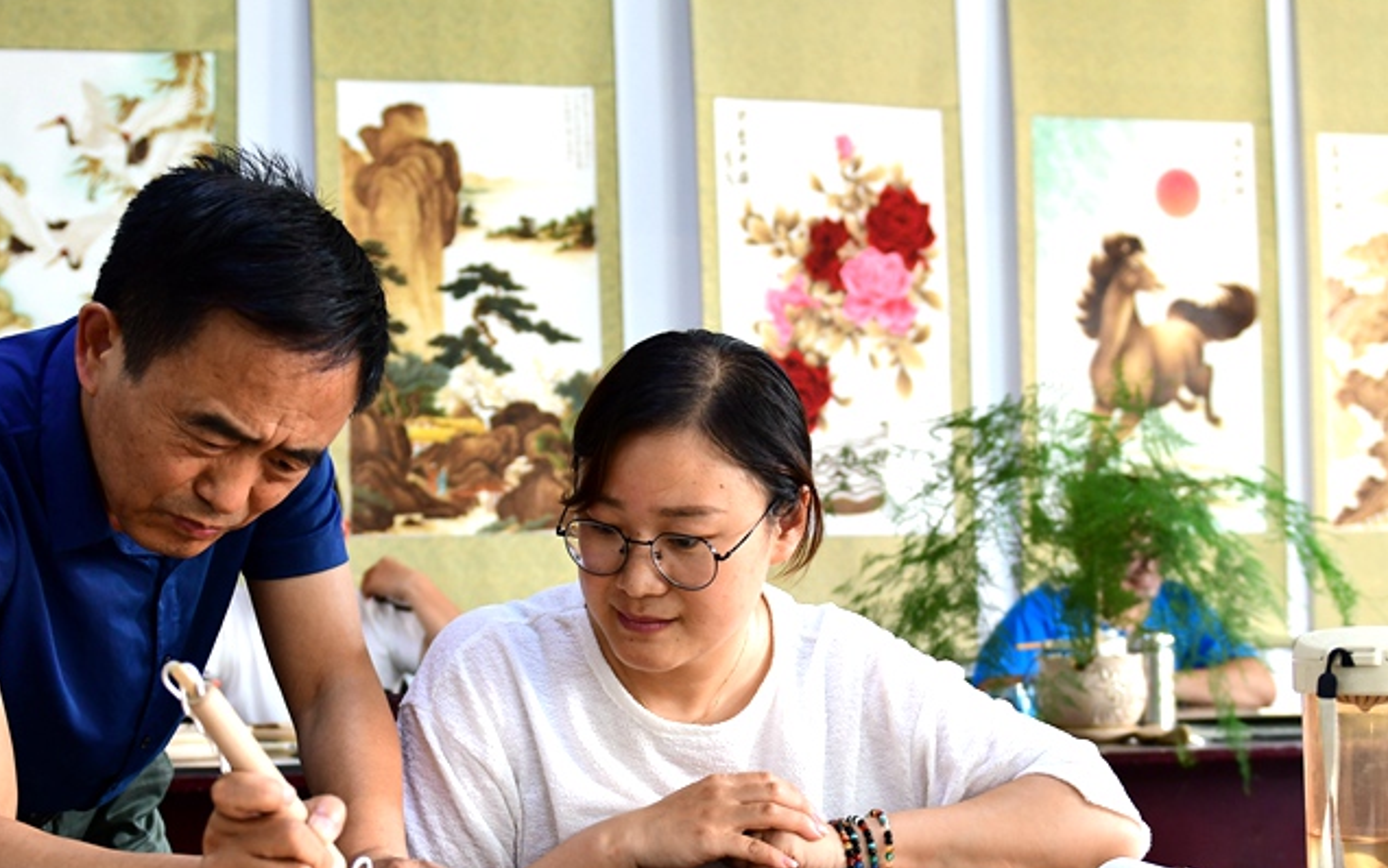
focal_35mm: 50
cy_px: 615
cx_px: 588
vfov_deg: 25.6
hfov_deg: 40.2
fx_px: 1892
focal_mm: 24
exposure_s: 1/60
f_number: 2.8
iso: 800
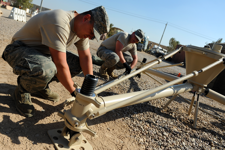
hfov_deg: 73.8
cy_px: 75
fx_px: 150
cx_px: 112
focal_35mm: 24
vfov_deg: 53.1
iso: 400
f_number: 4.5
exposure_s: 1/4000
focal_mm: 24
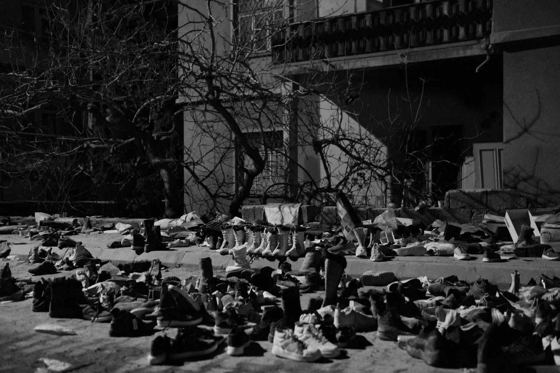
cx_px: 280
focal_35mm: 35
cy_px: 186
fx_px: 544
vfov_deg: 37.8
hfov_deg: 54.4
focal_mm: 23
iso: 800
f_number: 1.6
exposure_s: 1/15
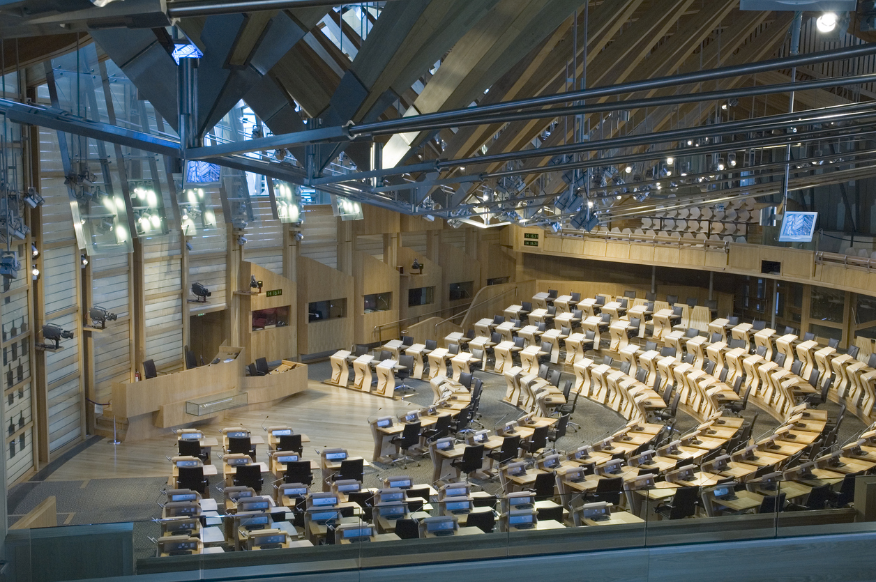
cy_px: 291
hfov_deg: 48.0
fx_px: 985
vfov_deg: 33.0
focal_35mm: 40
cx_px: 438
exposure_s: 1/5
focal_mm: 27
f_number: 11
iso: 400
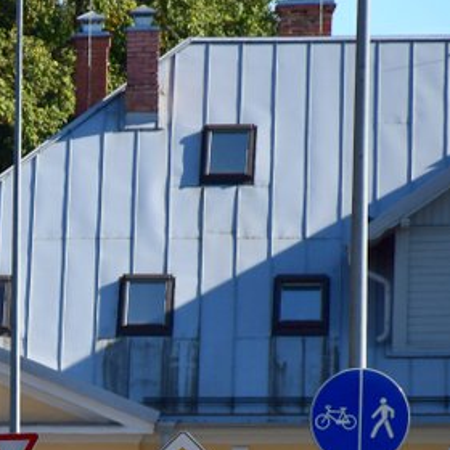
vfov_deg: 3.0
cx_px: -387
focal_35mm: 574
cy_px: 638
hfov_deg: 3.0
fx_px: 8440
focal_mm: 105
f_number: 8
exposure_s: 1/500
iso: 200
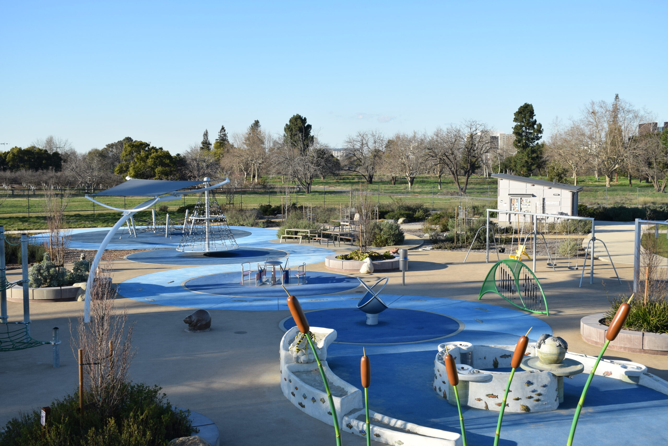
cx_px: 334
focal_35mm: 40
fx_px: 751
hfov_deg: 47.9
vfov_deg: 33.0
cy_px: 223
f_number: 9
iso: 200
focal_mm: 27
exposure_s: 1/320
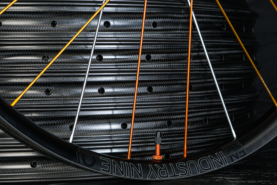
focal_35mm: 95
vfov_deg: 14.4
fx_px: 731
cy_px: 92
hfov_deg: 21.5
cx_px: 139
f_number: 11
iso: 160
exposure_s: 1/8
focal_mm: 63
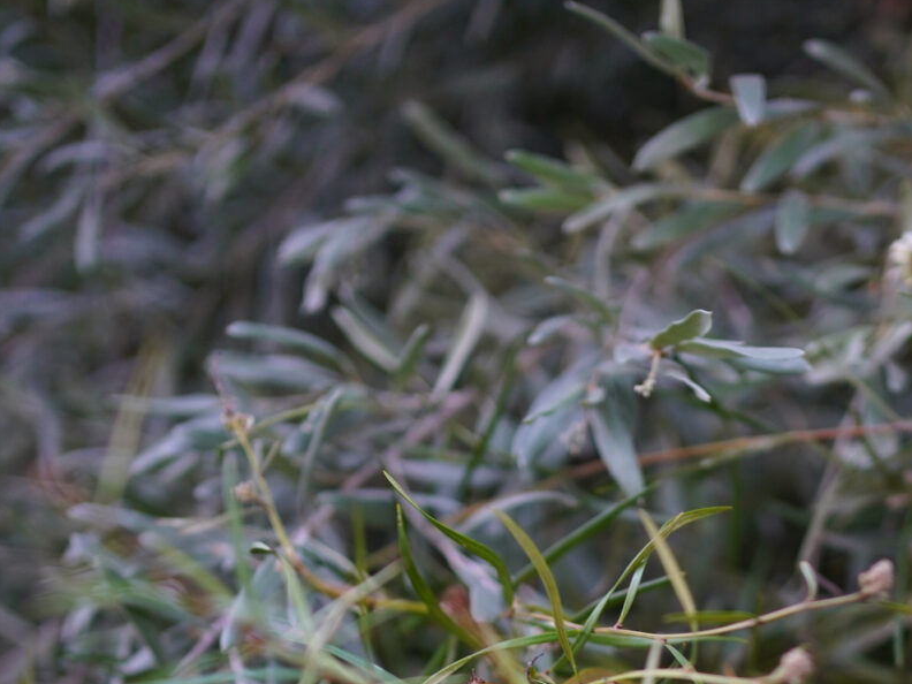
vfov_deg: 15.8
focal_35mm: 87
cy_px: 971
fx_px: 2292
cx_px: 655
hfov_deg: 22.3
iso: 400
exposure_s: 1/100
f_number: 2
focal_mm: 35
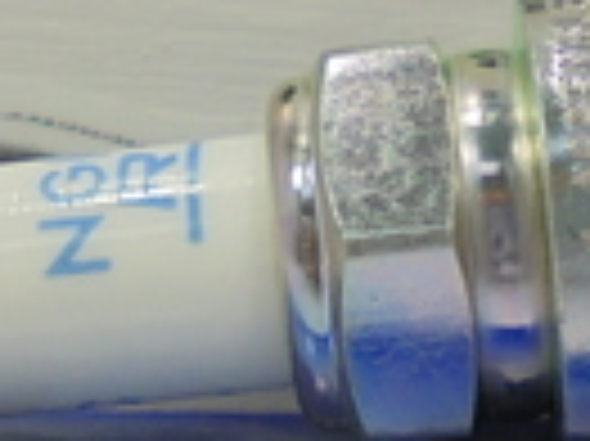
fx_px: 2163
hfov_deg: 15.5
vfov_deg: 11.4
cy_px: 576
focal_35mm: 127
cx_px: 387
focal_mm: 4.6
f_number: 3.5
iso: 100
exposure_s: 1/125
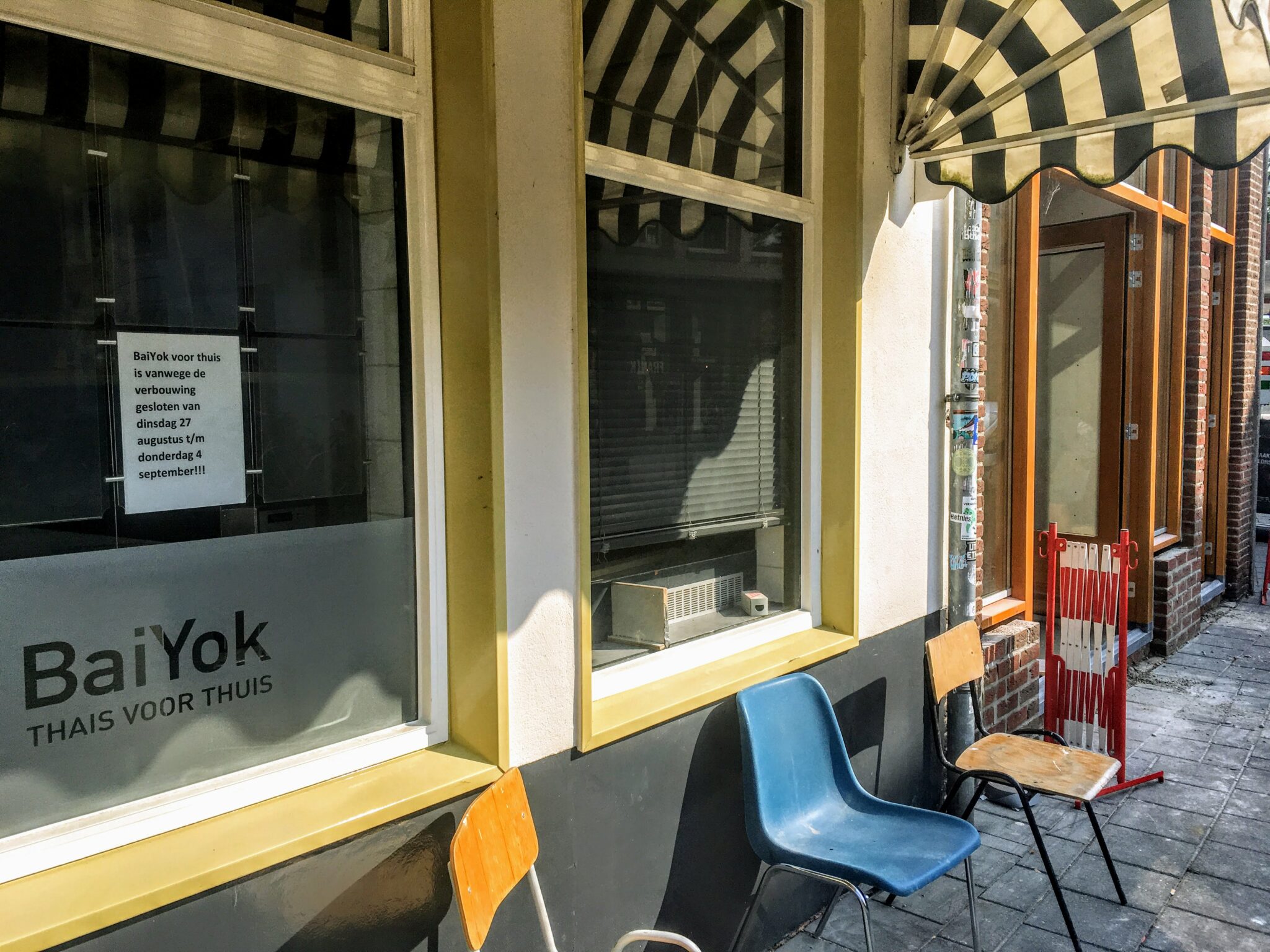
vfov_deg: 48.2
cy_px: 476
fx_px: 1064
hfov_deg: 61.7
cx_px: 635
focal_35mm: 29
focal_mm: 4.15
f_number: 2.2
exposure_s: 1/1115
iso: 25
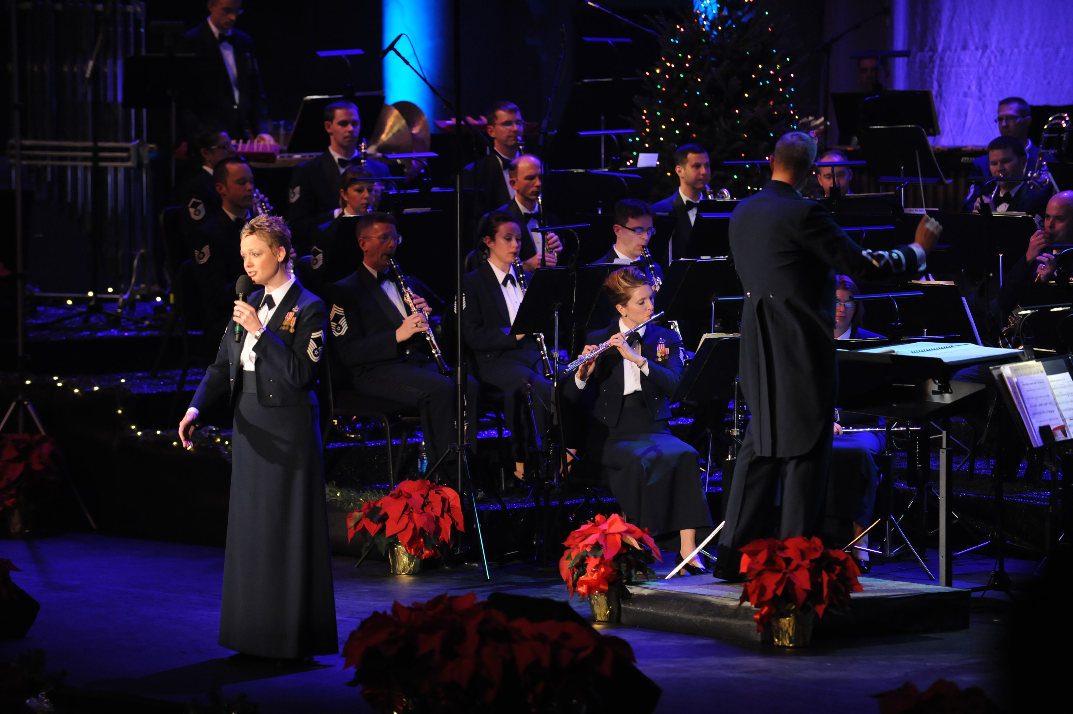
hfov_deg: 11.8
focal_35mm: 175
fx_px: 5213
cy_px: 357
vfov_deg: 7.8
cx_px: 536
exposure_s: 1/200
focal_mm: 175
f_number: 2.8
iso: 2000
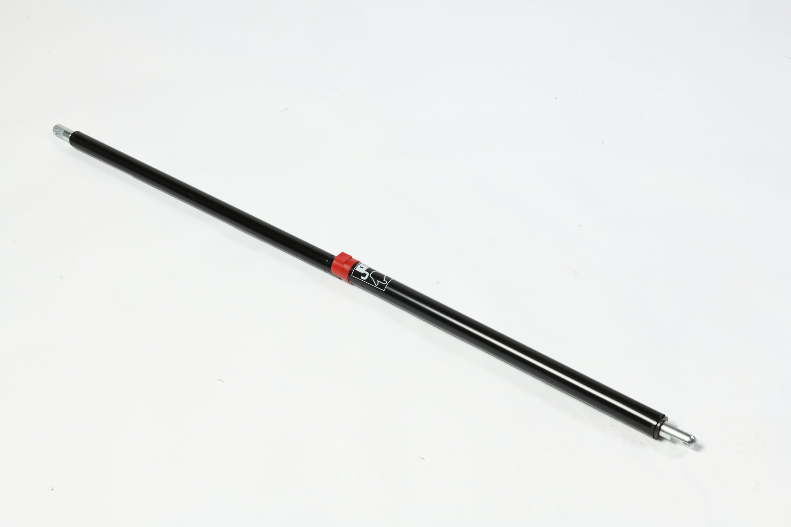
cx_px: 396
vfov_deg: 23.4
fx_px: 1274
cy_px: 264
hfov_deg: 34.5
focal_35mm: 58
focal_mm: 58
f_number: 22
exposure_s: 1/200
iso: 800
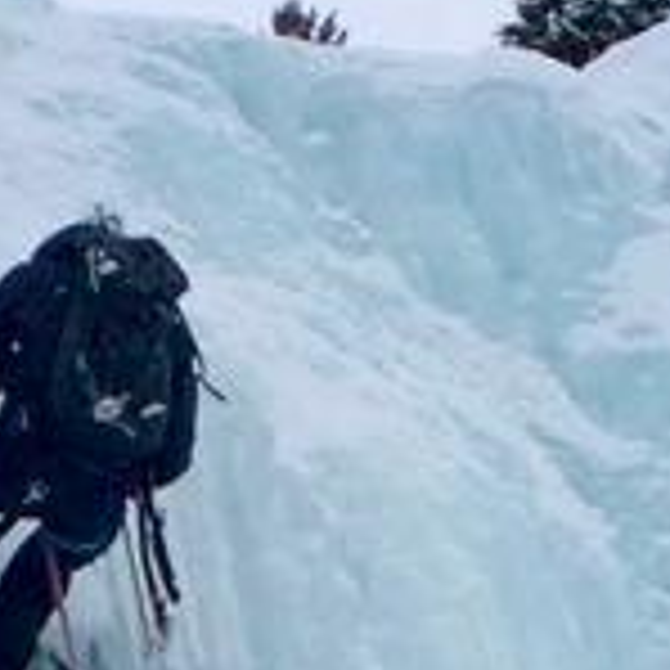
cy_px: 1443
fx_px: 4818
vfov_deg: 7.6
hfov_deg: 7.9
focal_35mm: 220
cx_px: -121
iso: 32
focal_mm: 4.15
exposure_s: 1/933
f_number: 2.2
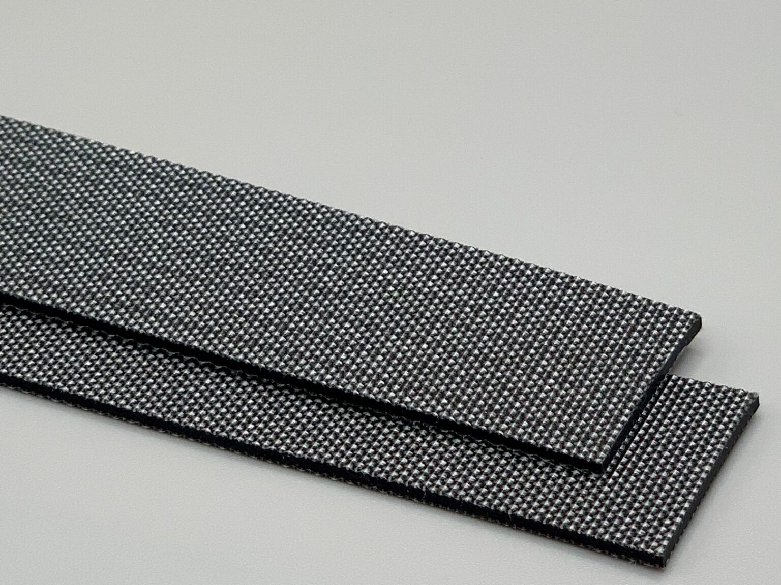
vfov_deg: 28.0
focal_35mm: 52
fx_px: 1173
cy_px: 292
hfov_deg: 36.8
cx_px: 390
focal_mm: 6
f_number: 2.4
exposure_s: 1/120
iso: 32
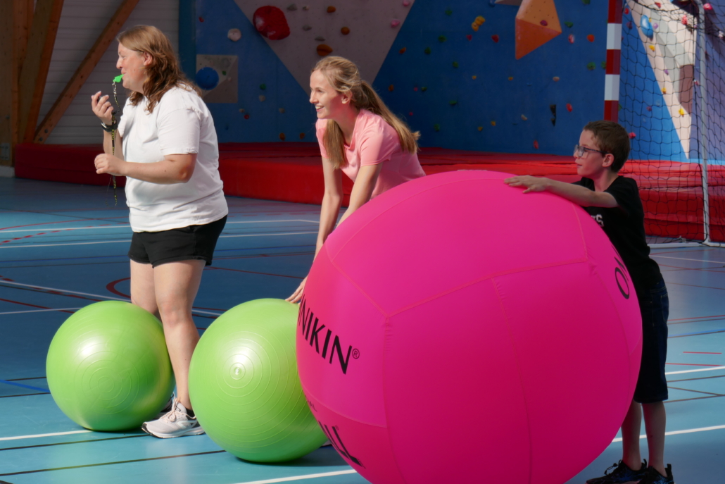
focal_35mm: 123
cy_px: 242
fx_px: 2477
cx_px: 362
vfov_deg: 11.1
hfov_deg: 16.7
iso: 125
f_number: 5.6
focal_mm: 44.9
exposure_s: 1/100
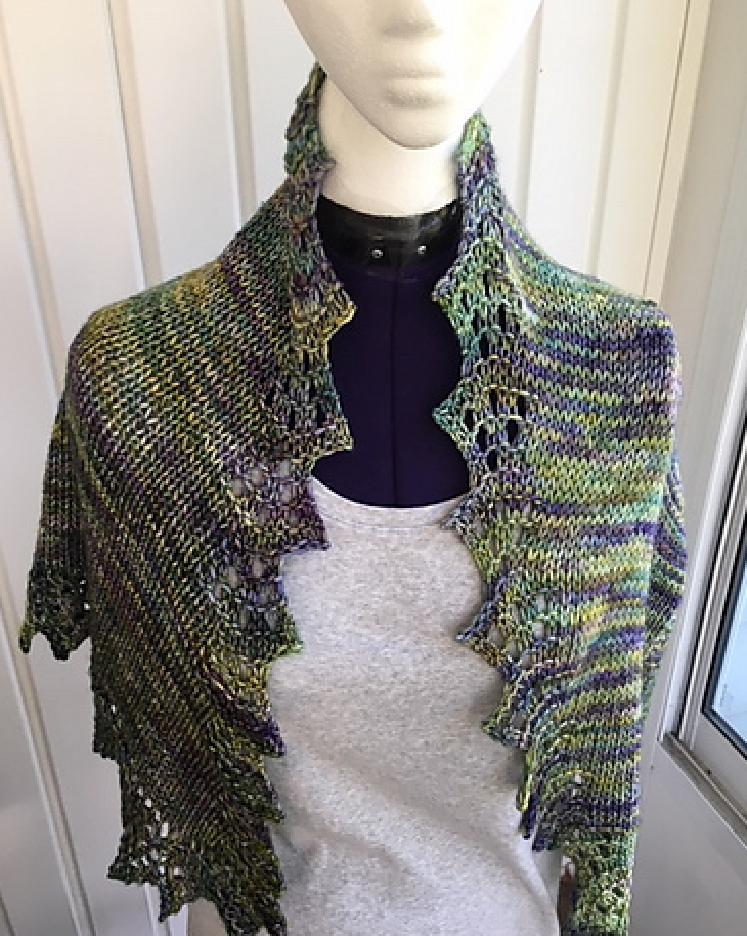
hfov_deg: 47.1
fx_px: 858
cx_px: 374
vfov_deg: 57.1
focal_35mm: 31
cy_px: 504
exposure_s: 1/40
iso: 32
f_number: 2.2
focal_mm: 4.15
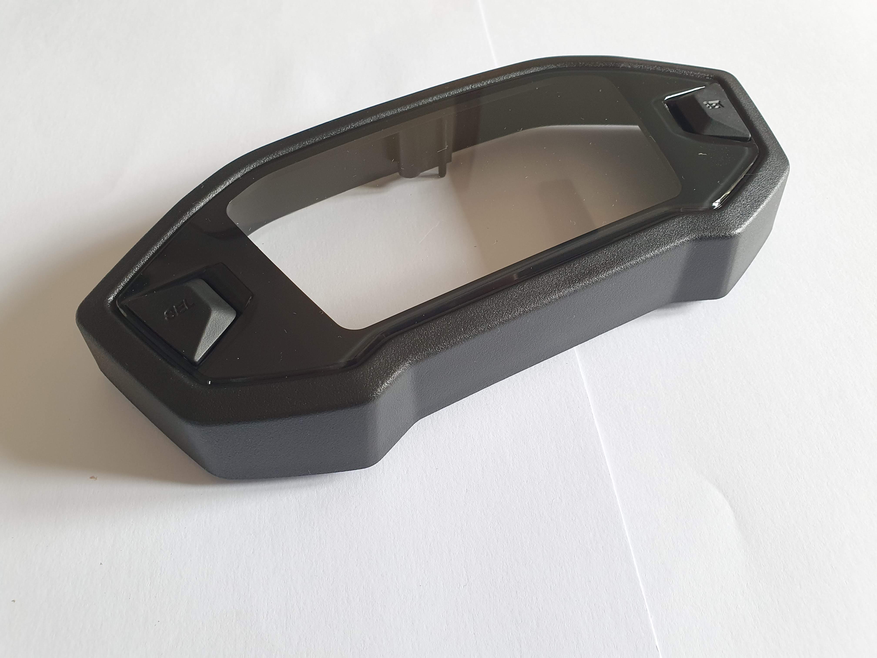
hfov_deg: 67.3
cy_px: 329
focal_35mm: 26
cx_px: 438
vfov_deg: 53.1
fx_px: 659
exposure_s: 1/100
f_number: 2.4
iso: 160
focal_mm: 4.32
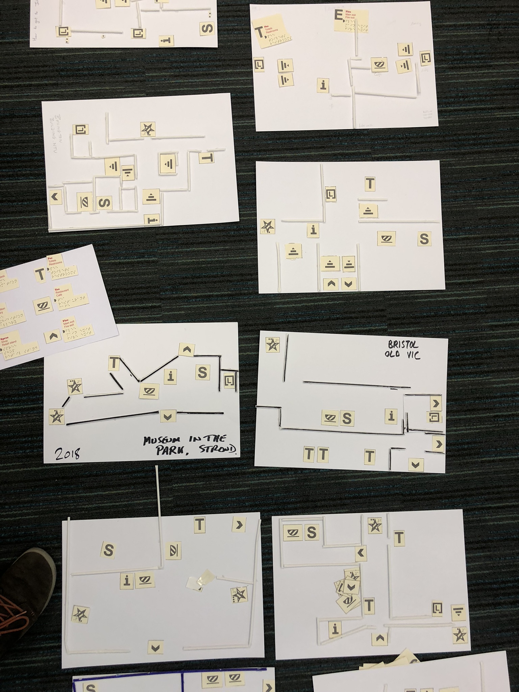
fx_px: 560
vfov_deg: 63.4
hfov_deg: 49.7
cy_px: 346
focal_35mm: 28
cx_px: 260
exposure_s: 1/33
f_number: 1.8
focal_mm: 4
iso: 25
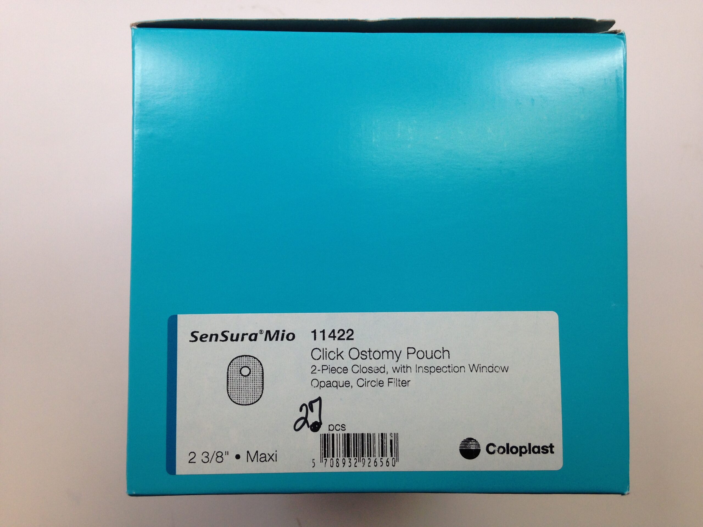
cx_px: 352
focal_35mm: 33
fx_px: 670
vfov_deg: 42.9
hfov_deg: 55.4
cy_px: 264
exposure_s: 1/60
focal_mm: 4.12
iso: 64
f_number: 2.4
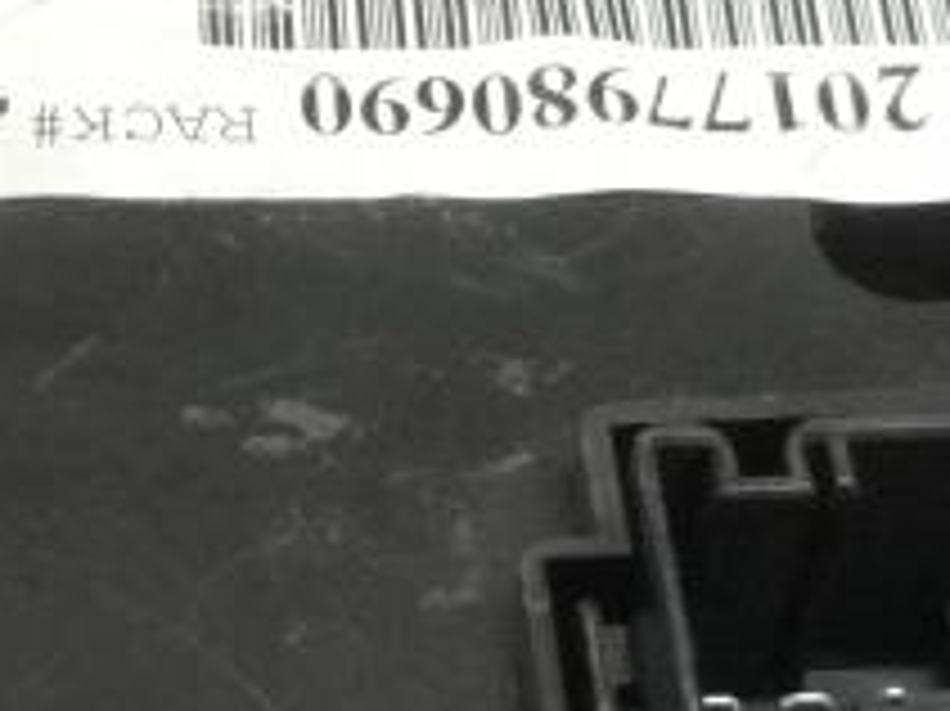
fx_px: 3730
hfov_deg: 14.2
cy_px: 472
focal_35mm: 136
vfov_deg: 10.9
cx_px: -90
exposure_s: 1/25
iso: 400
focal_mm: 4.7
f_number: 3.3
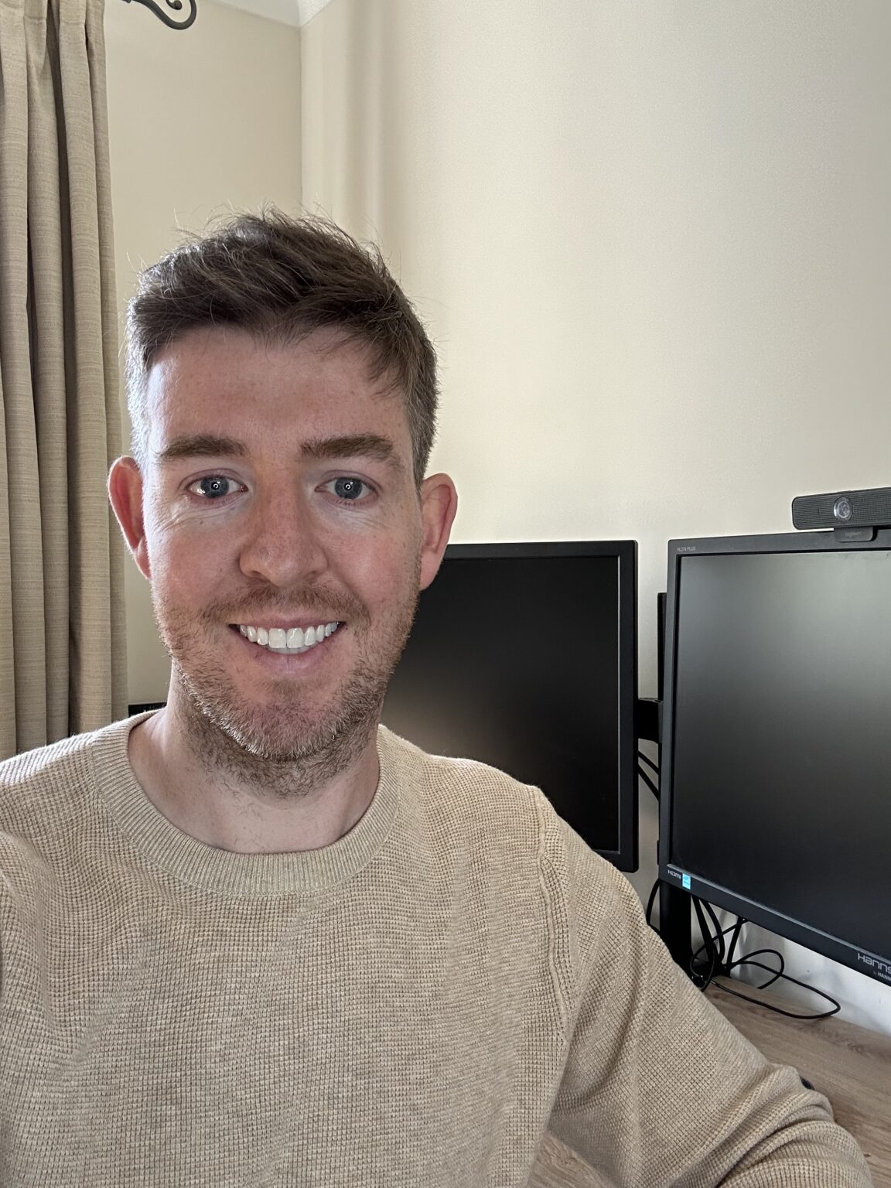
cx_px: 446
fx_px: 1030
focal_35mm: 30
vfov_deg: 60.0
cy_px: 594
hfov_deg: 46.8
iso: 80
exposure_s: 1/60
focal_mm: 2.69
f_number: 1.9
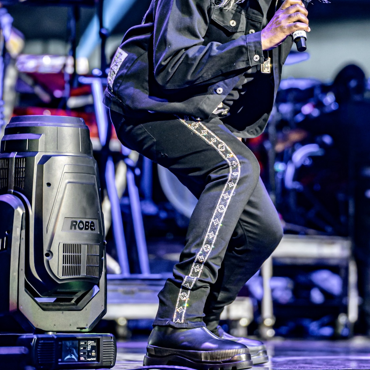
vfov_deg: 10.0
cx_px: 187
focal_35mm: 174
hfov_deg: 10.0
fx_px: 2104
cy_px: 109
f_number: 2.8
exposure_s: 1/200
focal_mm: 112
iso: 1250
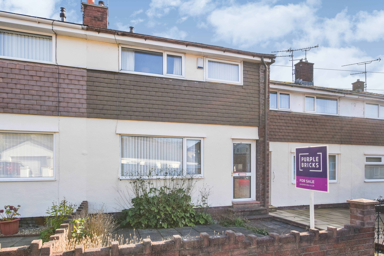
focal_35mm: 21
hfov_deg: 81.2
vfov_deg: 59.5
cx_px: 192
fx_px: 224
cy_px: 128
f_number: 9
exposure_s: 1/320
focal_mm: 14
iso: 200
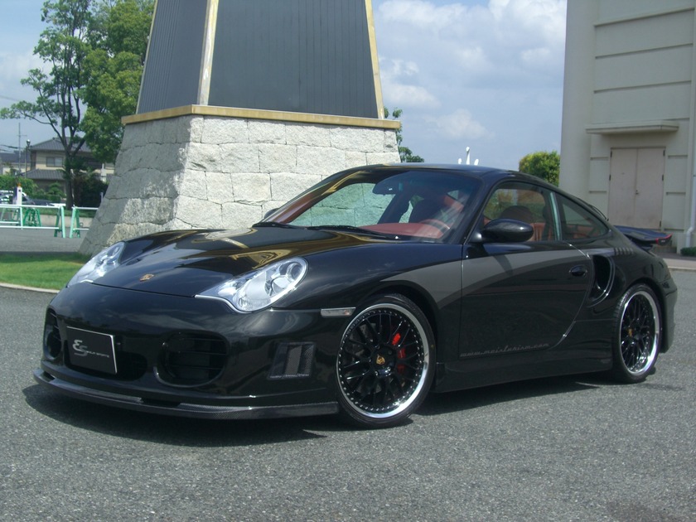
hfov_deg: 34.9
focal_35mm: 55
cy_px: 261
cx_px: 348
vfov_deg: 26.6
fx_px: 1106
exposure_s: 1/250
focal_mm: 11.5
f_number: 6.8
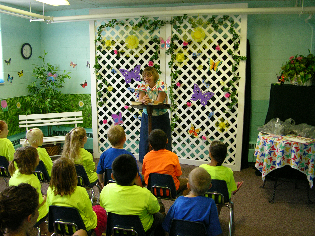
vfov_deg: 40.7
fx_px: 318
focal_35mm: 35
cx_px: 158
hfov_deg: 52.6
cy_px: 118
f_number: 2.8
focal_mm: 8.9
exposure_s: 1/28.4
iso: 156
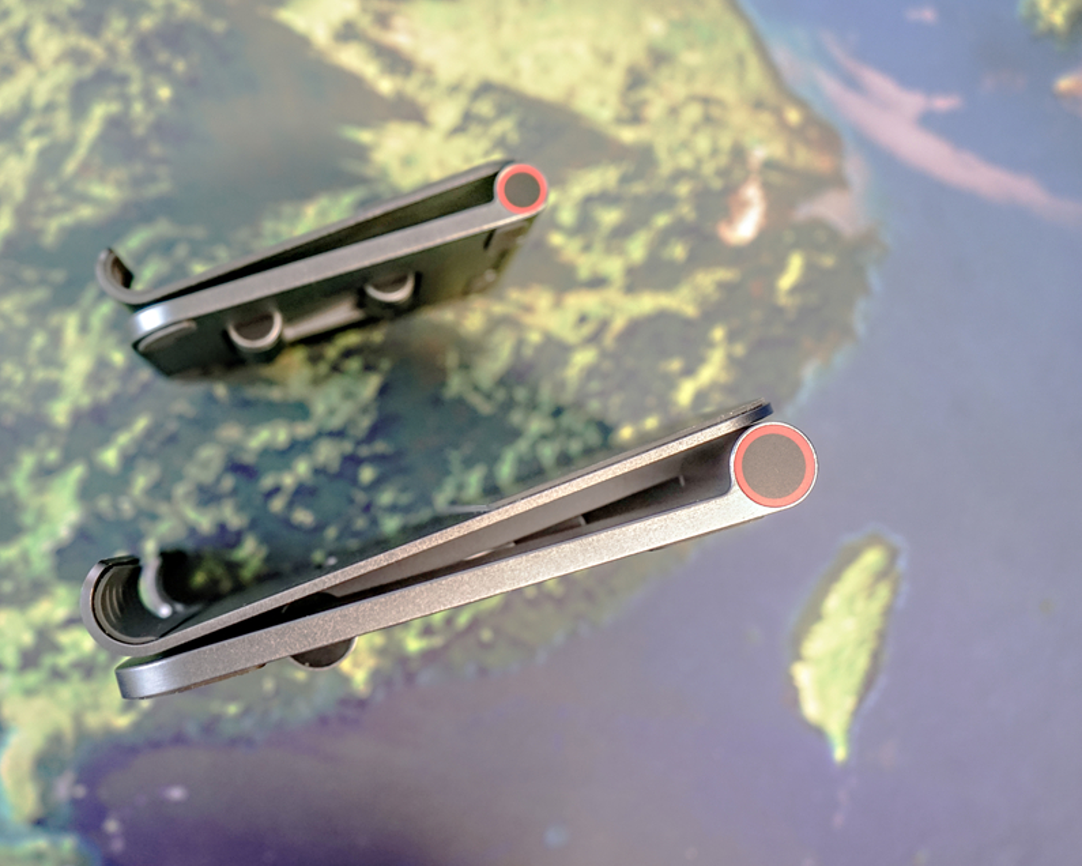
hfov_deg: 48.8
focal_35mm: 37
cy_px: 435
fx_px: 1185
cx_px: 429
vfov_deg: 40.1
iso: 640
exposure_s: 1/13
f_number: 4
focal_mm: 32
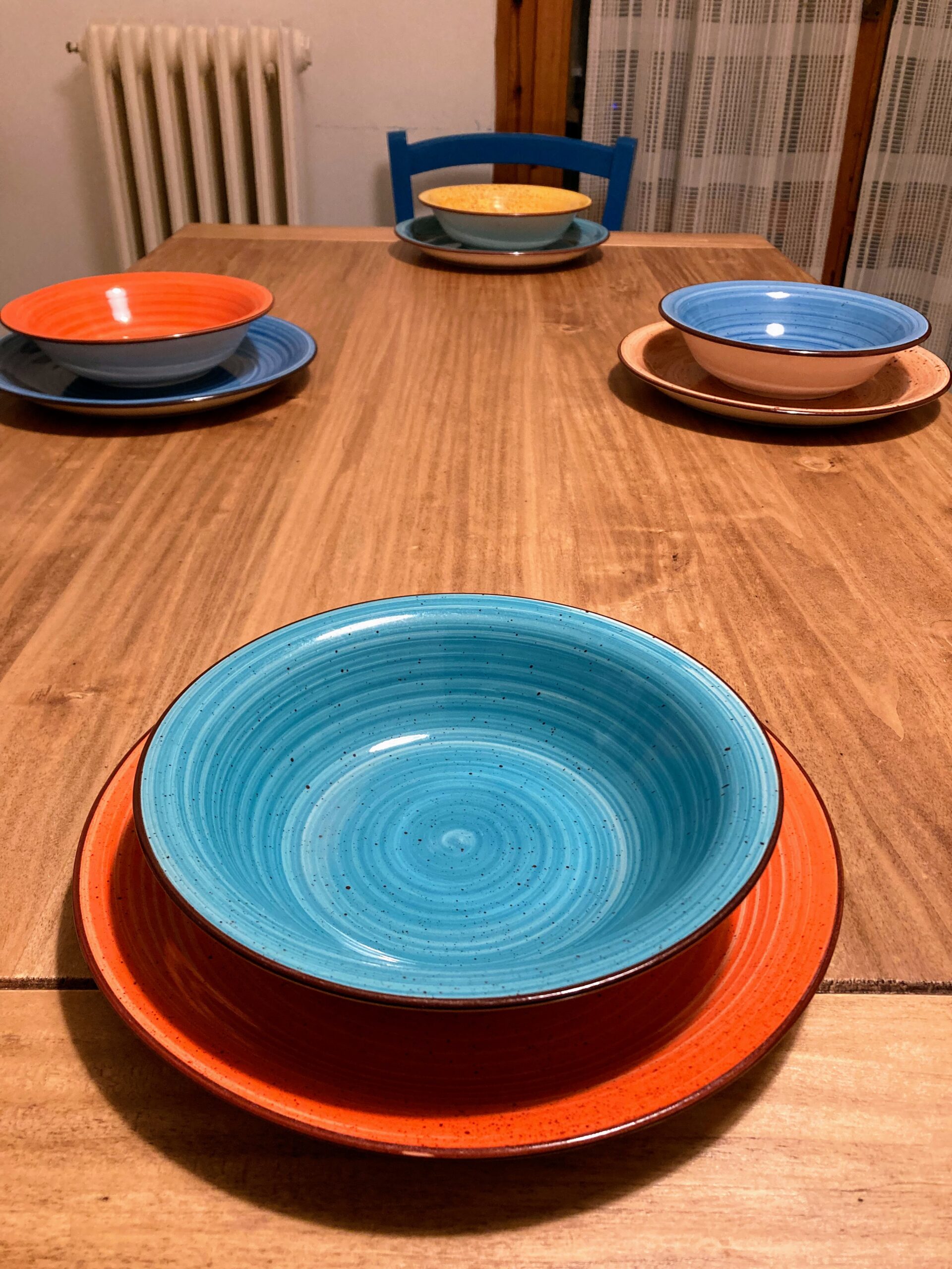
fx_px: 1027
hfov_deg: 49.7
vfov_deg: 63.4
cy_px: 634
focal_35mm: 28
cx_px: 476
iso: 200
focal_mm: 3.99
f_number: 1.8
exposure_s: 1/50
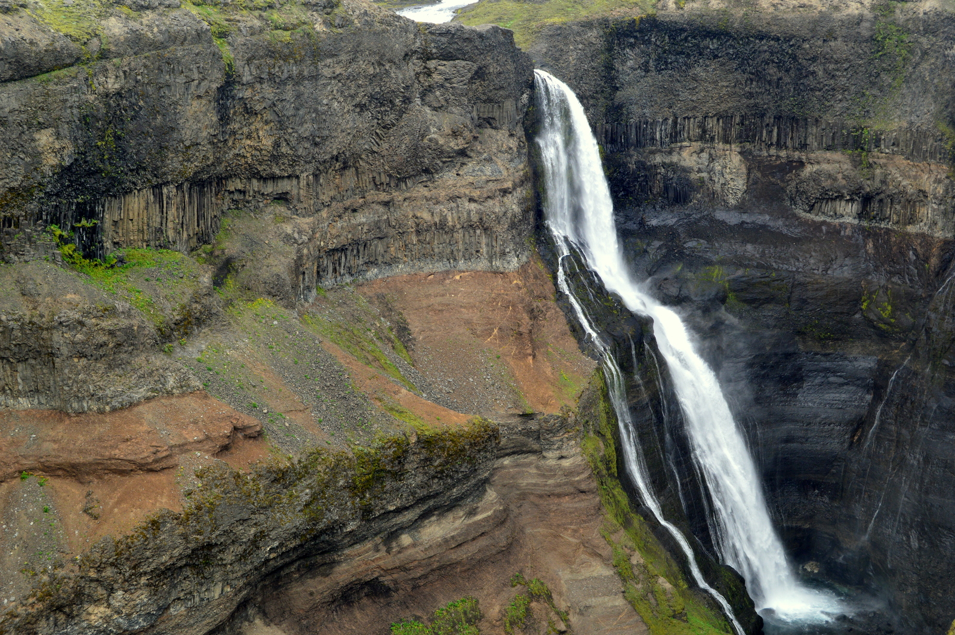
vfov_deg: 26.4
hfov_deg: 38.9
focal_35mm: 51
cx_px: 478
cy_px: 318
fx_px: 1352
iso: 400
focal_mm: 34
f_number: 10
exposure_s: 1/200
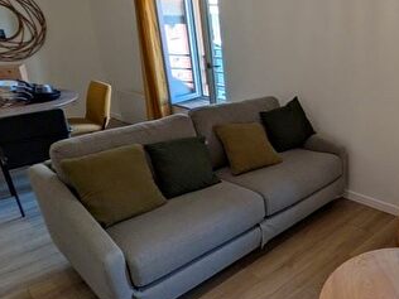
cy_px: 160
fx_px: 357
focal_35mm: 31
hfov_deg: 54.9
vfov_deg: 45.4
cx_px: 311
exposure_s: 1/100
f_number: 2.2
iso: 76
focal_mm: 1.83
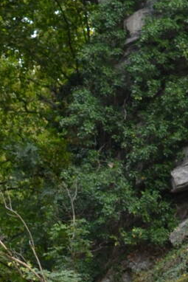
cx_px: -177
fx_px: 2950
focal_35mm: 377
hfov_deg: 3.6
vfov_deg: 5.4
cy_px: 569
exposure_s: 1/60
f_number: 4
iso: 400
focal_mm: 50
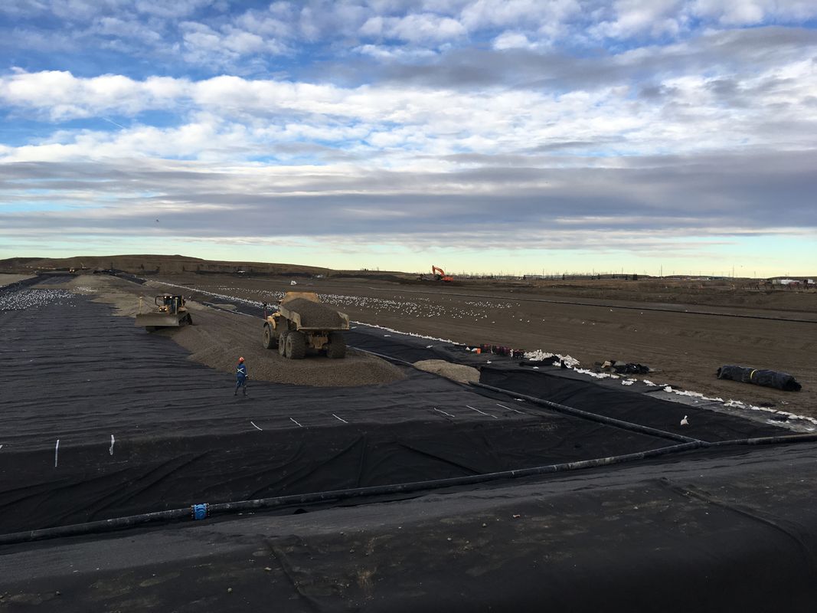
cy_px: 306
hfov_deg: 61.7
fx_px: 684
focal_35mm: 29
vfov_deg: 48.2
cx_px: 408
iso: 25
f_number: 2.2
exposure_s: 1/582
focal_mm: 4.15
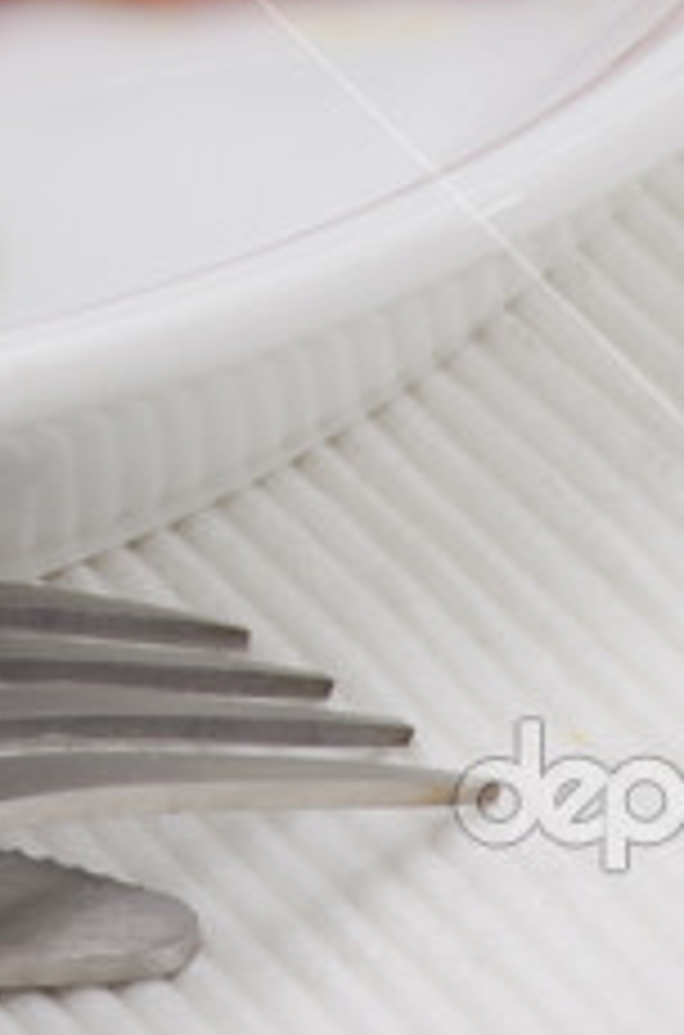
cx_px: -742
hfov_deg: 1.9
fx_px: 20105
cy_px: -1004
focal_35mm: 701
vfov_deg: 2.9
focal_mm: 105
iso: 100
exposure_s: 1/60
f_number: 29
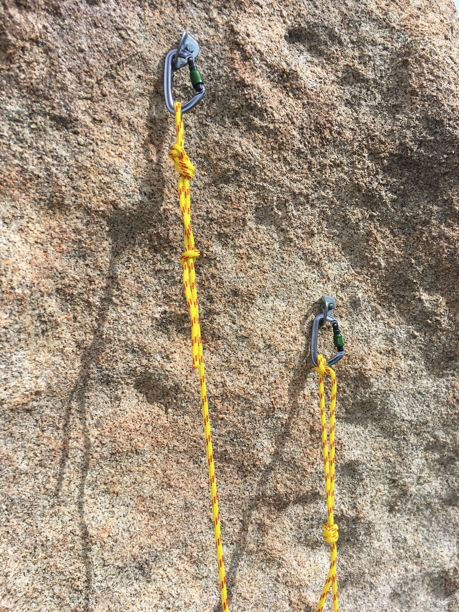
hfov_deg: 48.2
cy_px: 306
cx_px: 230
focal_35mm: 29
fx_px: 513
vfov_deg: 61.7
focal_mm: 4.15
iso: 25
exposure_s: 1/1709
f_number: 2.2
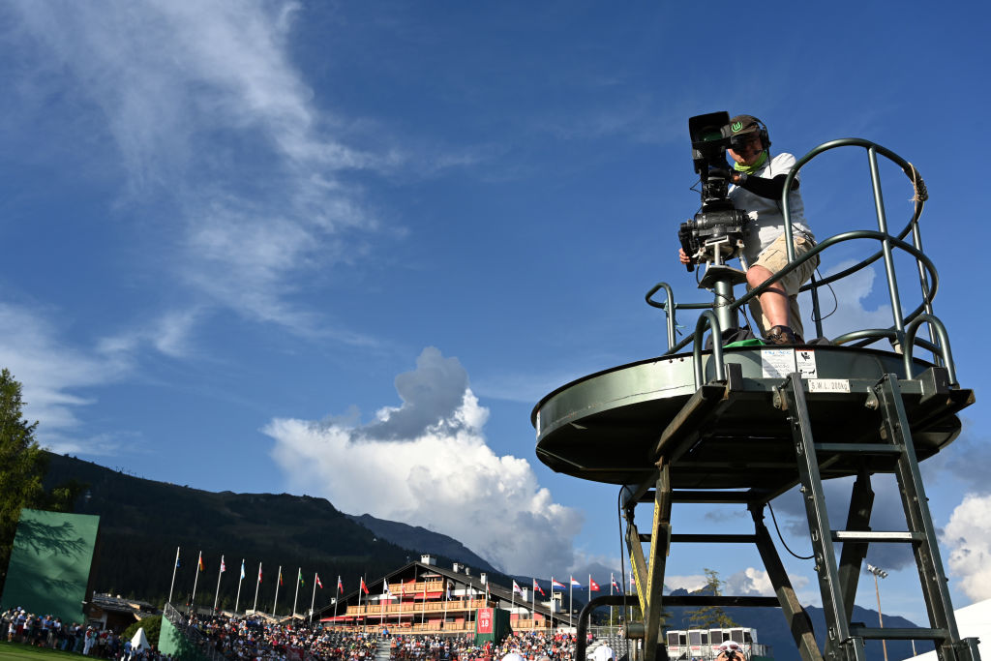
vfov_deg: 40.0
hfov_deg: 57.2
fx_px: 908
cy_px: 330
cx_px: 496
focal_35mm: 33
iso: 200
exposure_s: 1/500
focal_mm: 33
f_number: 7.1
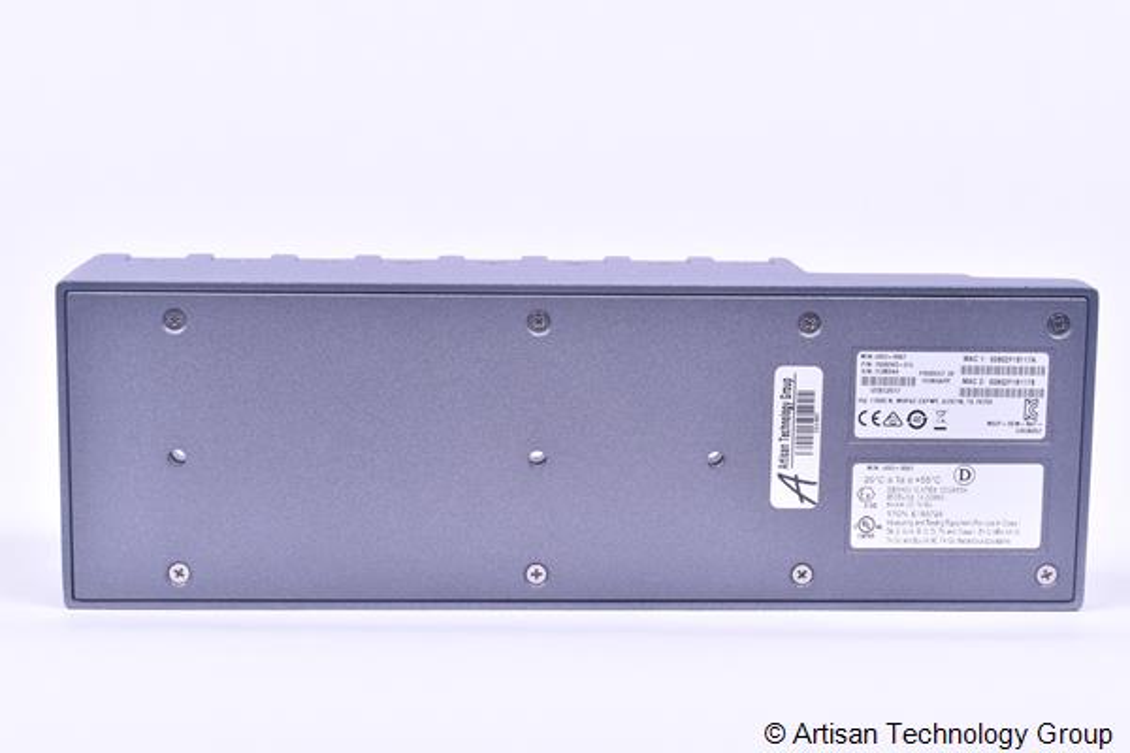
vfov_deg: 21.6
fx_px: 1977
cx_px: 565
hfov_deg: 31.9
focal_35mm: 63
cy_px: 376
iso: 200
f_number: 10
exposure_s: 1/200
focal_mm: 42
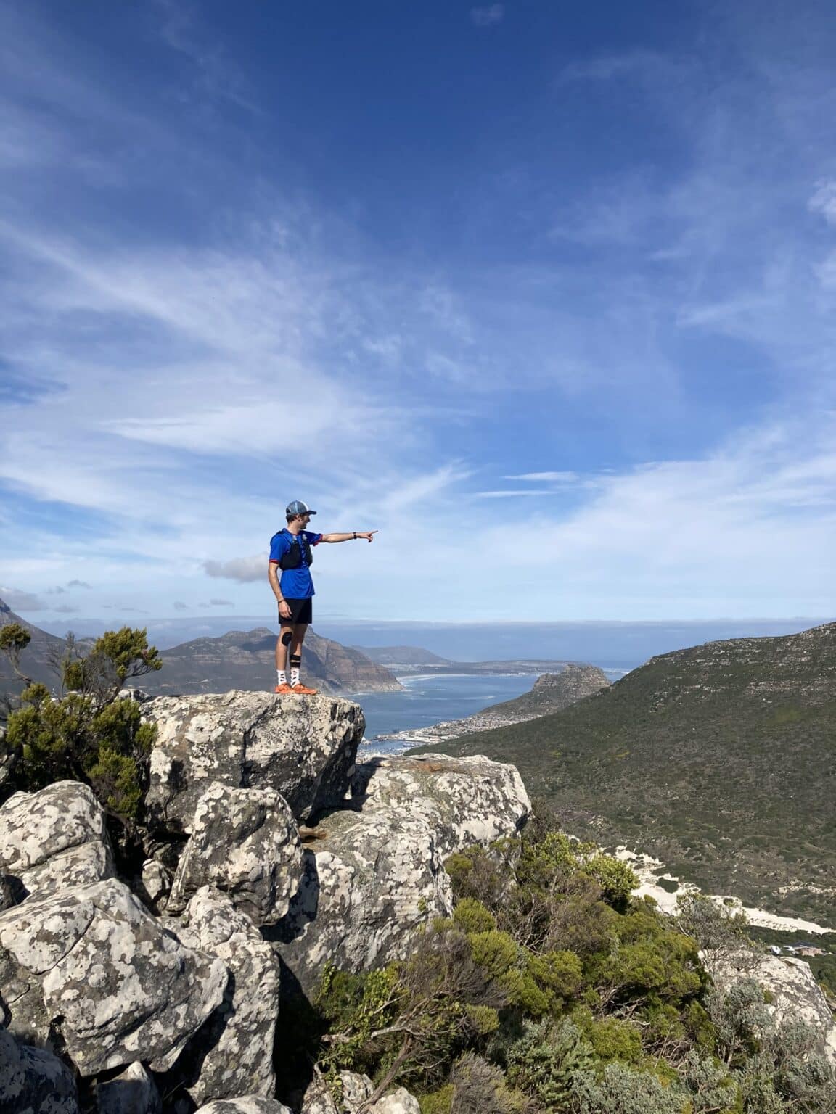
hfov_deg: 49.7
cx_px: 418
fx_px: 902
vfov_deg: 63.4
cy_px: 557
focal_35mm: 28
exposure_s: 1/3745
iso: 25
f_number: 1.8
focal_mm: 3.99
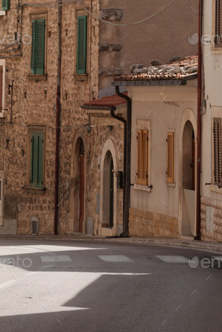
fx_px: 2124
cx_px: 108
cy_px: 34
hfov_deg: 6.0
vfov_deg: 8.9
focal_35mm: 230
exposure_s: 1/160
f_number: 9
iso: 100
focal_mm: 116
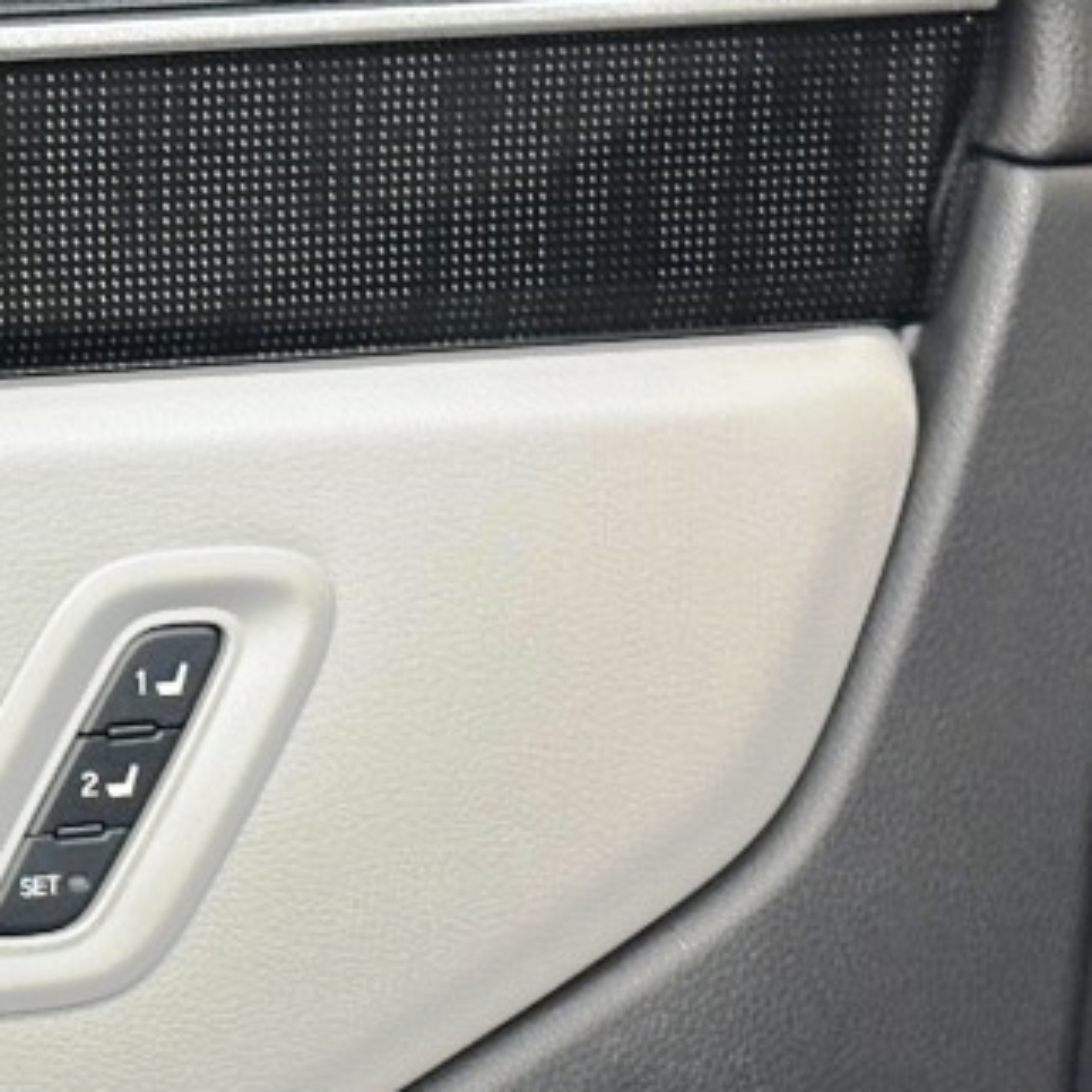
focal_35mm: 135
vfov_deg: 12.7
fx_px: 4818
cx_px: -224
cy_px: 1251
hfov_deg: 12.6
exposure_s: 1/40
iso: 500
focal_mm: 6.86
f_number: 1.78
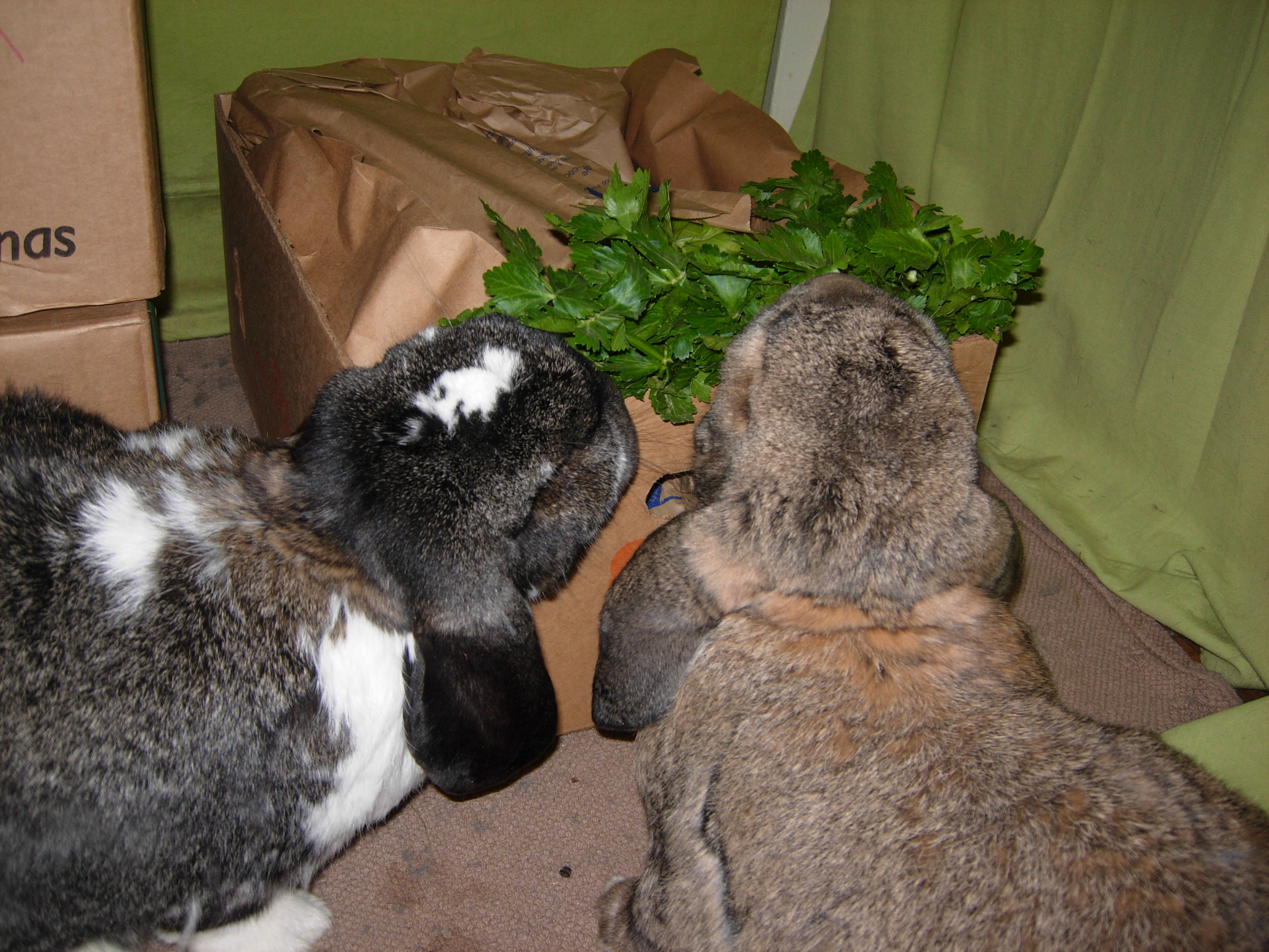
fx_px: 1320
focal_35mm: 36
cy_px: 476
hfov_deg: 51.4
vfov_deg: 39.7
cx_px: 634
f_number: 2.7
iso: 50
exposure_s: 1/45.2
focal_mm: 7.5
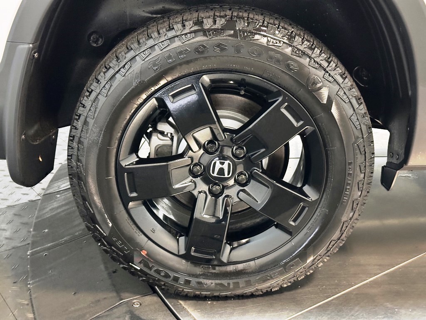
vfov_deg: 30.3
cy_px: 160
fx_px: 591
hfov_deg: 39.7
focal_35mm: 48
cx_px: 213
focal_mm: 6.86
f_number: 1.78
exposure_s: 1/20
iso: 640
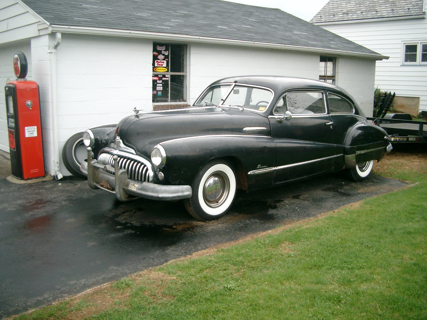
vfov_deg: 38.7
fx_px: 456
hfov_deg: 50.1
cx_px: 214
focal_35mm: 37
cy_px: 160
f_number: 2.6
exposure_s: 1/500
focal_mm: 7.6
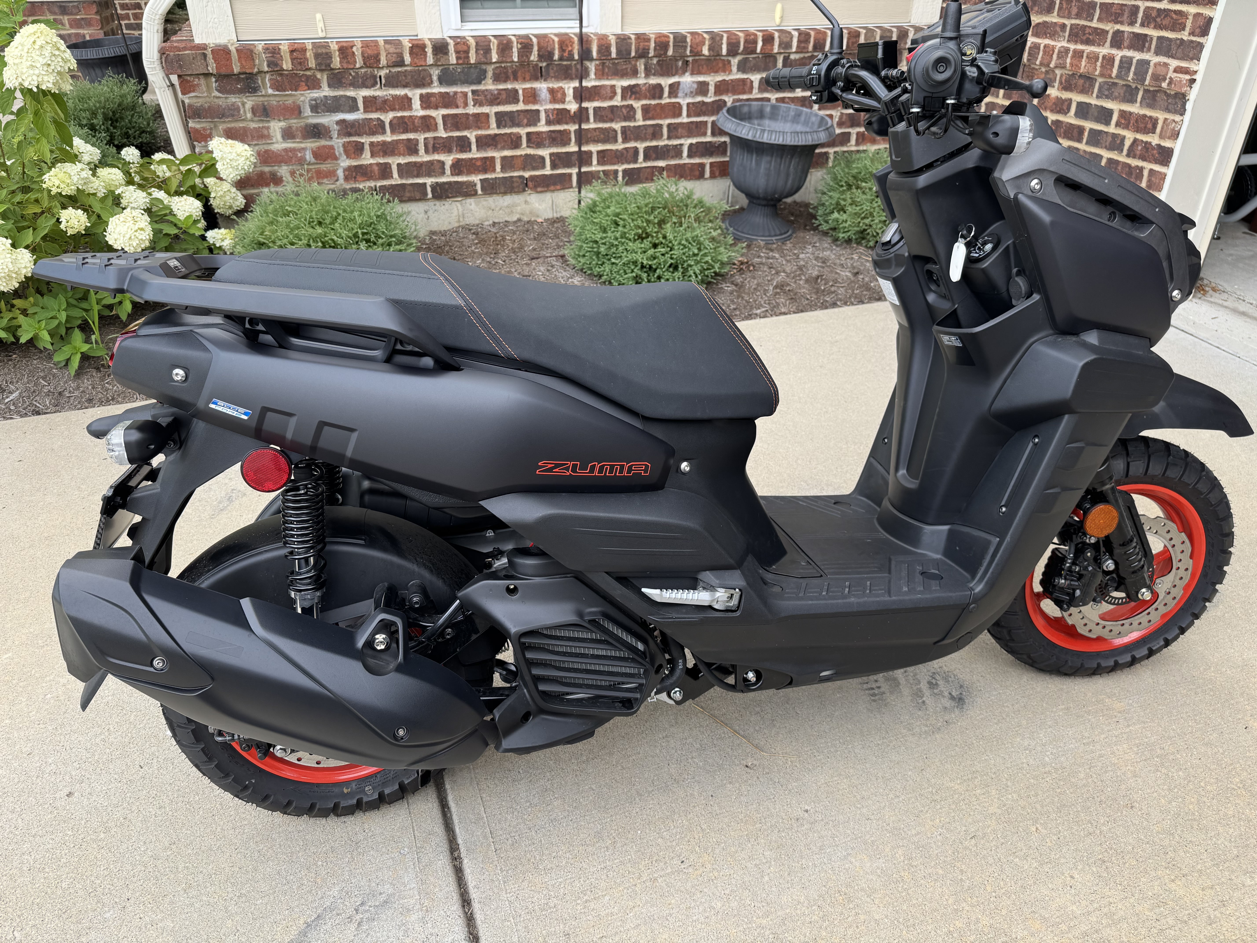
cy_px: 472
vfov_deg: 56.8
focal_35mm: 24
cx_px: 628
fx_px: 872
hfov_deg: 71.6
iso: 80
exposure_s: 1/433
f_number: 1.78
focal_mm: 6.76
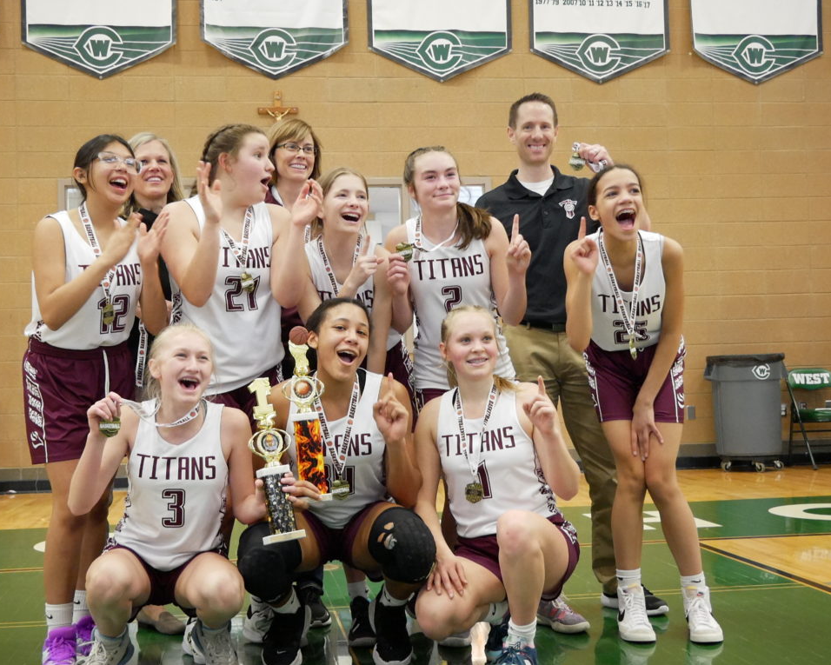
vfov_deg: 32.8
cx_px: 391
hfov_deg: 40.3
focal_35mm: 46
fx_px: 1131
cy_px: 333
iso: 3200
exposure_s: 1/125
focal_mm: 22
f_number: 4.2
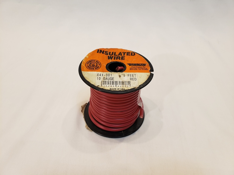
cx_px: 117
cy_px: 88
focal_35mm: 26
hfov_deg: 67.3
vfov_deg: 53.1
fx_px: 176
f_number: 2.4
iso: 250
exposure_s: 1/40
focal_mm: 4.3
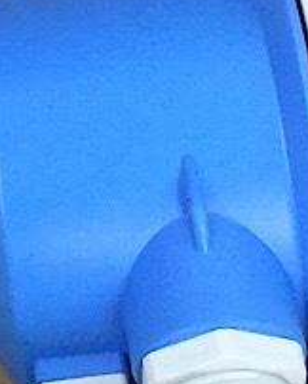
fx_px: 2025
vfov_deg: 10.7
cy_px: -51
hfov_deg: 8.4
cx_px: -242
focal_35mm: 178
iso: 32
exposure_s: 1/33
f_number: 2.4
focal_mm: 3.3
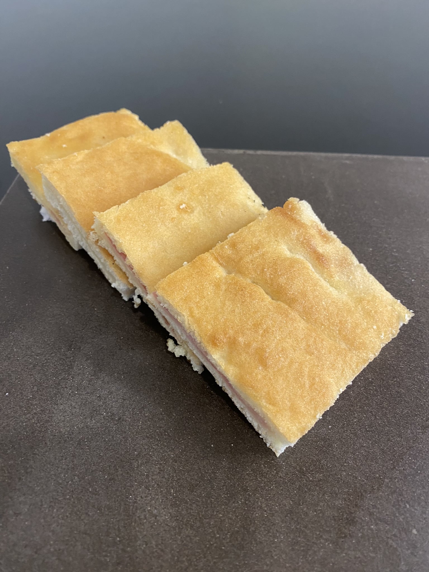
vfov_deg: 67.3
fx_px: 430
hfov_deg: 53.1
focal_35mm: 26
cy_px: 286
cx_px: 214
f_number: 1.8
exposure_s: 1/50
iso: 160
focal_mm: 4.25
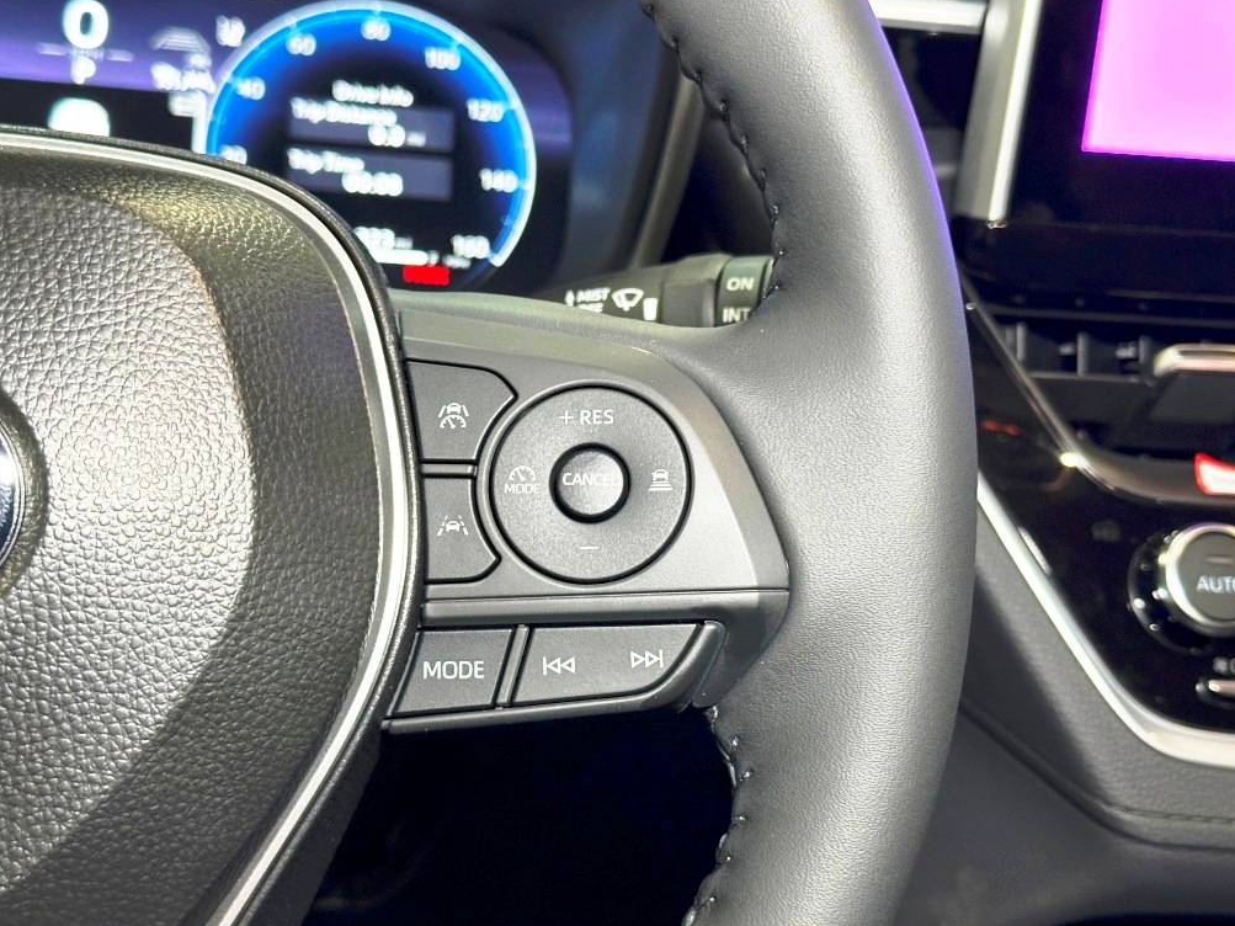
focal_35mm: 49
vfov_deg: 29.7
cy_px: 465
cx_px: 612
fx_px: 1748
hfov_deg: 38.9
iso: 400
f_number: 1.78
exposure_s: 1/40
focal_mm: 6.86
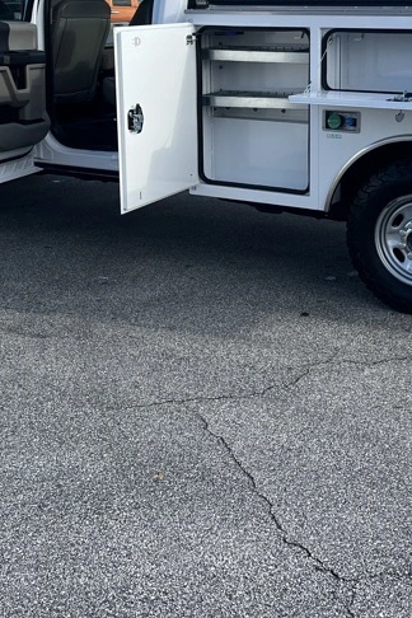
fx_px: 978
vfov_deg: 34.5
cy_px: 175
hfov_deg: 23.7
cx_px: 245
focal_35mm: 57
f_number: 1.5
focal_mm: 5.7
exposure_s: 1/2632
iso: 50
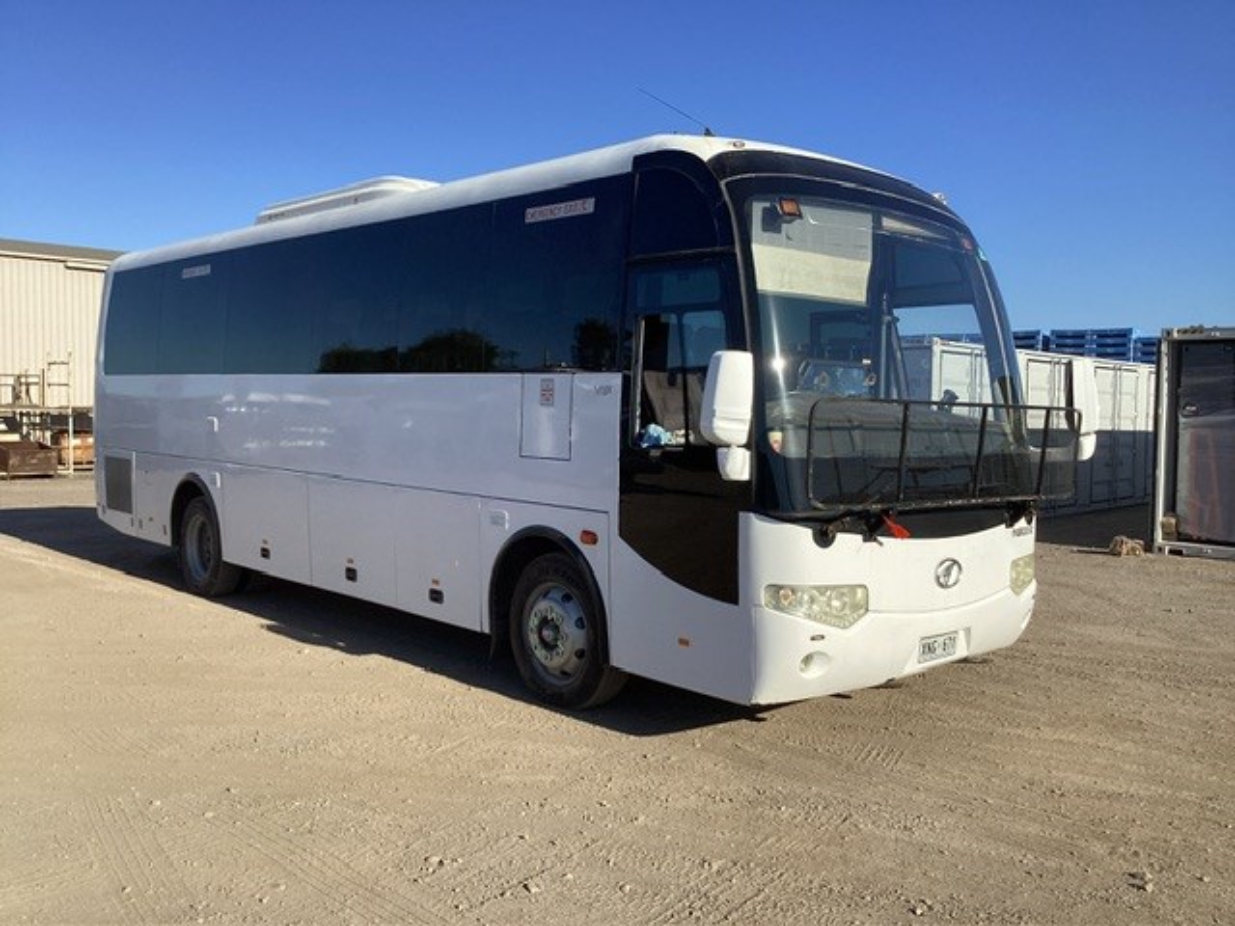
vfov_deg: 45.4
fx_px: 1106
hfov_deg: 58.4
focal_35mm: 31
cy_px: 463
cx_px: 618
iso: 25
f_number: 2.4
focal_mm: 3.3
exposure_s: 1/2469
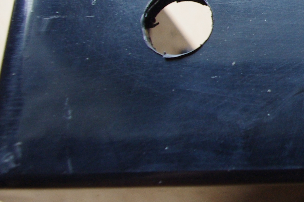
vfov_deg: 12.5
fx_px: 911
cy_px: -10
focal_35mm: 108
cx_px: 489
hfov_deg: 16.7
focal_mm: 18
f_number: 5
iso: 800
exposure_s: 1/60
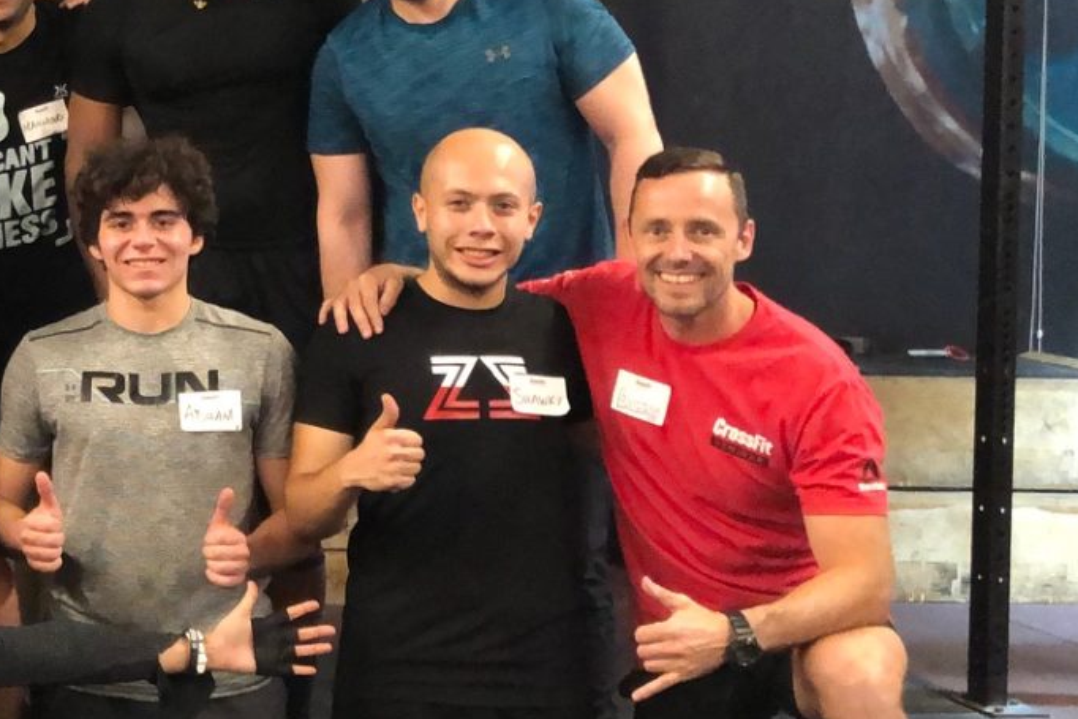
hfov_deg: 22.7
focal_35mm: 82
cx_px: -223
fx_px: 2456
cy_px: 205
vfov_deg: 16.6
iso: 500
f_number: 1.8
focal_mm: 3.99
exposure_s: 1/33
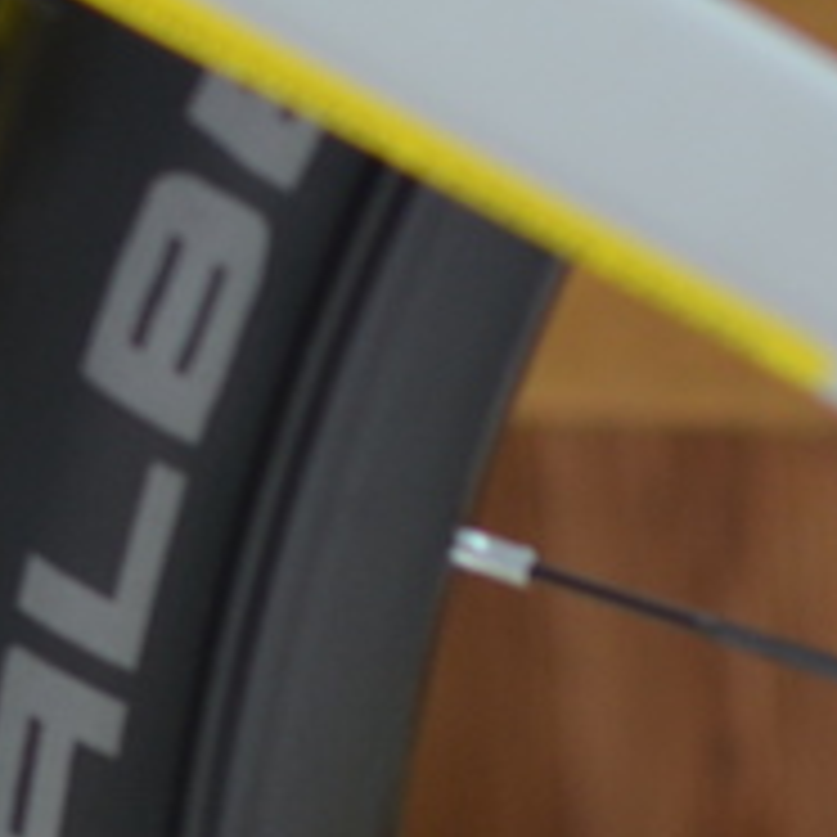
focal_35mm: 288
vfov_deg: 6.1
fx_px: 7871
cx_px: -212
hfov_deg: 6.0
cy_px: 587
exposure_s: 1/200
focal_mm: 35
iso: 320
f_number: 1.8
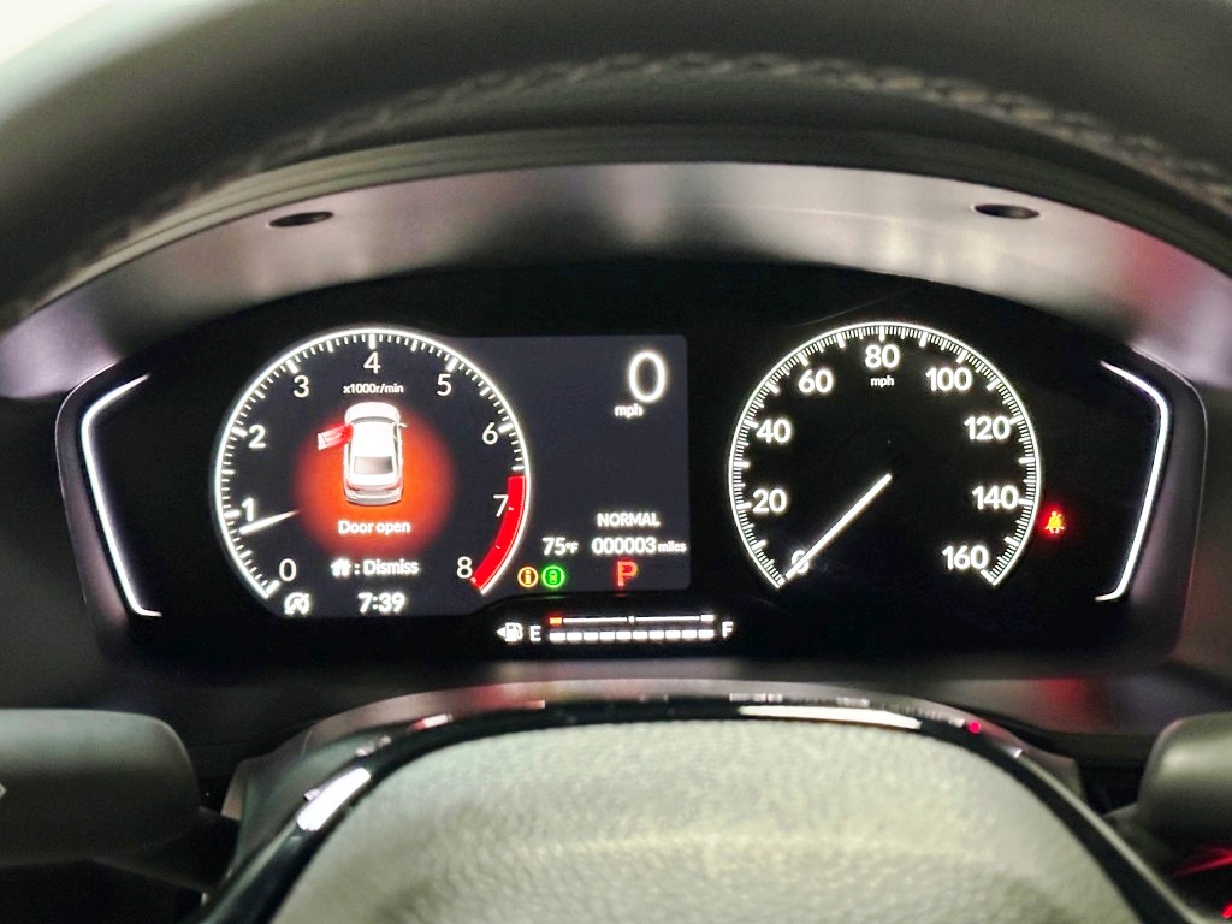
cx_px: 616
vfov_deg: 30.3
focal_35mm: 48
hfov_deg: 39.7
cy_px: 462
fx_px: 1708
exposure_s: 1/30
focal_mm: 6.86
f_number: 1.78
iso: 640
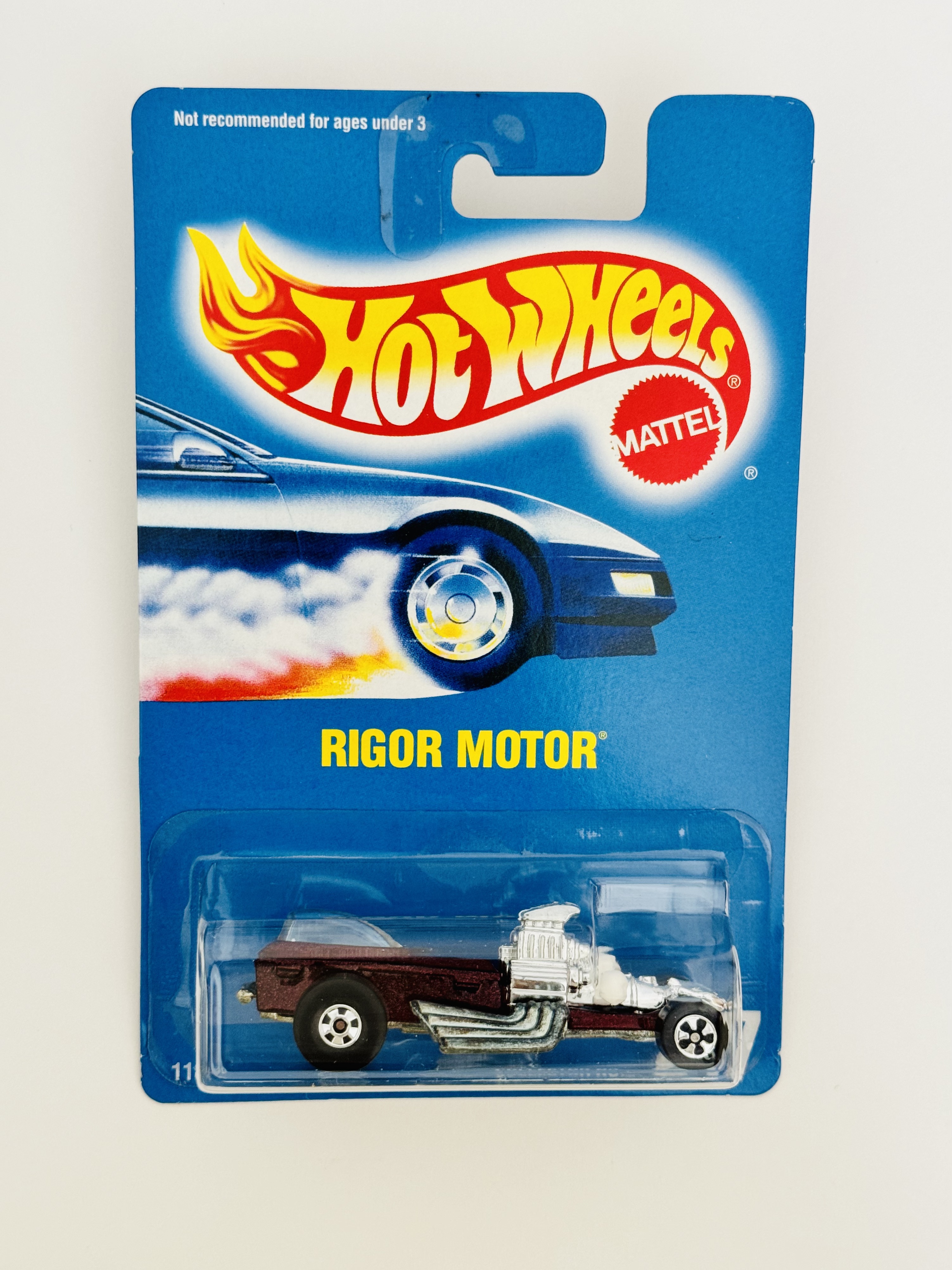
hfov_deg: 30.3
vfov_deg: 39.7
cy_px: 635
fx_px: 1760
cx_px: 476
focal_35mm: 48
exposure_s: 1/60
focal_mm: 6.76
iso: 160
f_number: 1.78
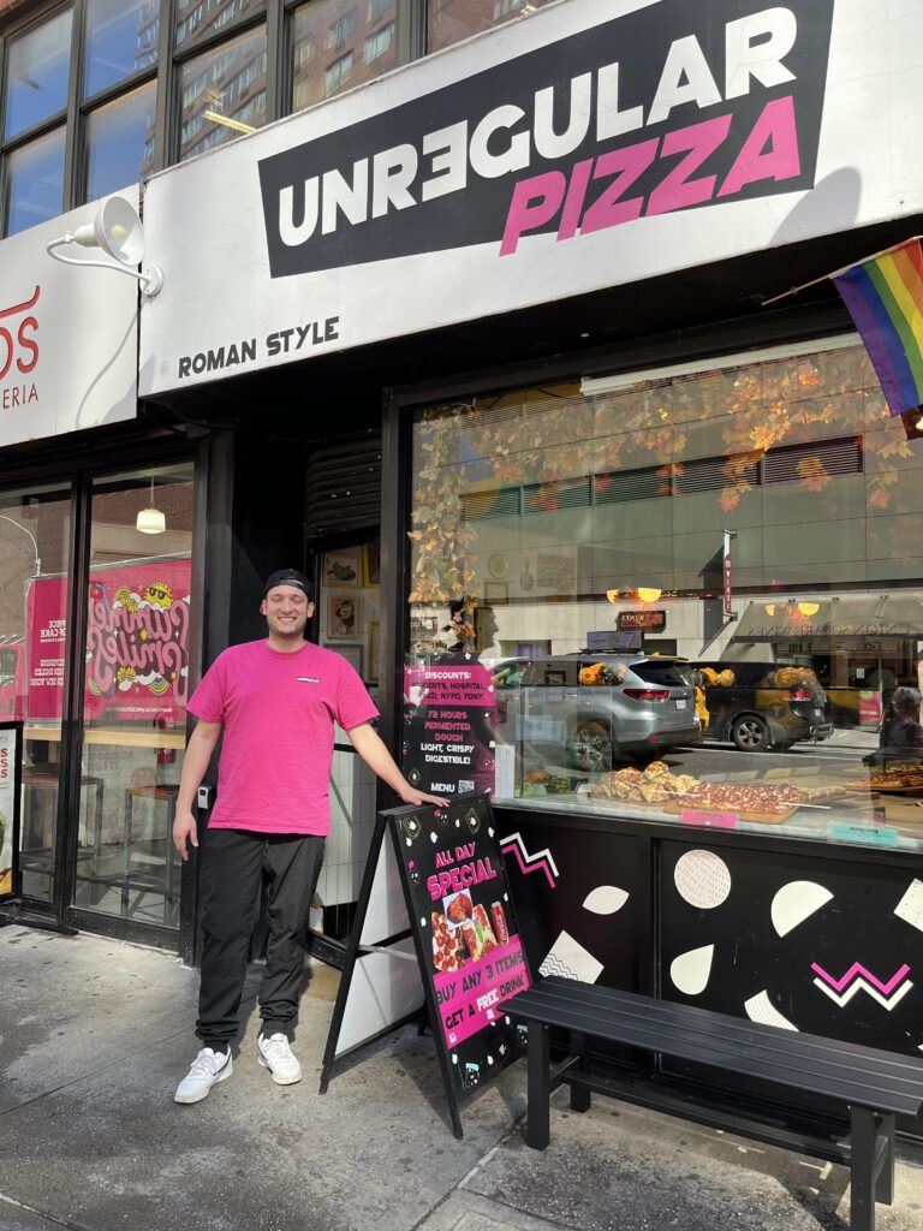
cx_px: 462
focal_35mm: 26
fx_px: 924
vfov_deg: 67.3
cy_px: 616
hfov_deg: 53.1
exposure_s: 1/394
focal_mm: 5.1
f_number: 1.6
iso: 50
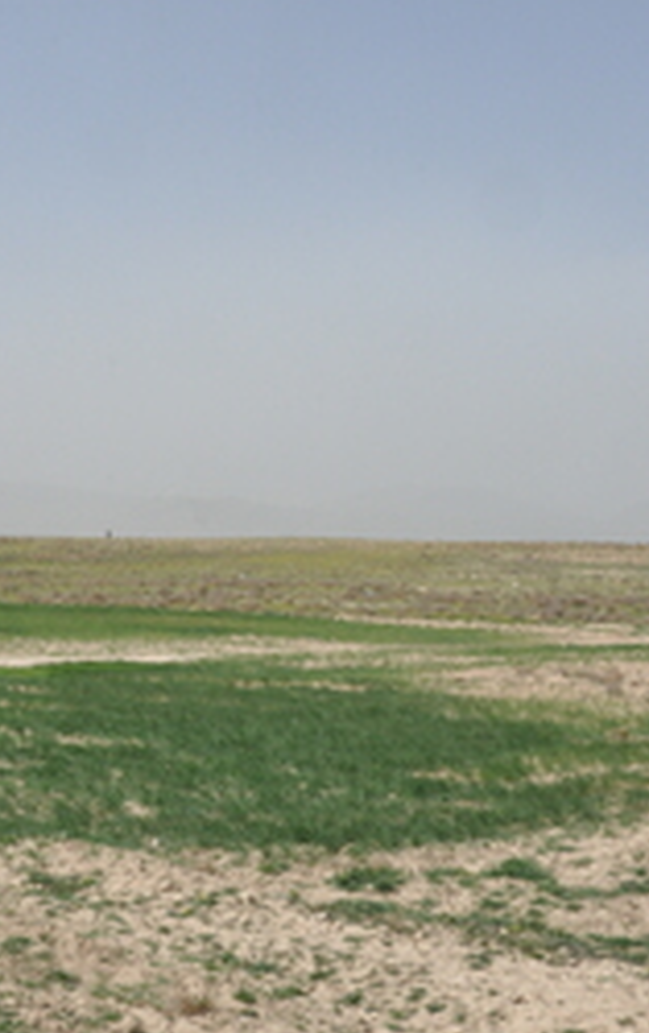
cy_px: 537
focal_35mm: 59
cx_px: 213
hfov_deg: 22.0
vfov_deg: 34.5
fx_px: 1664
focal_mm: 24
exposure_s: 1/400
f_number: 25
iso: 800
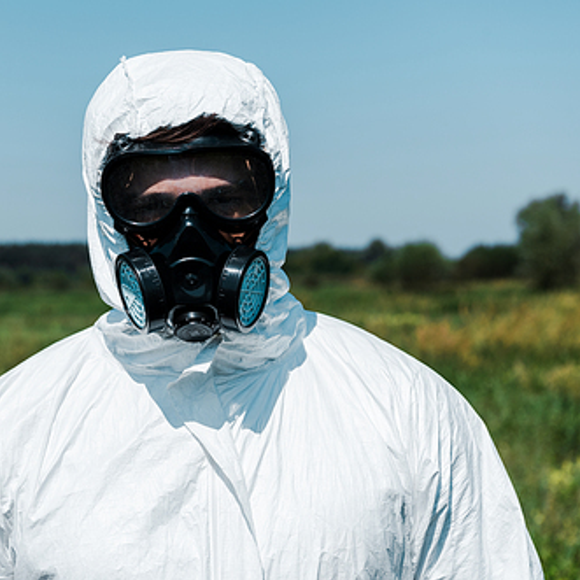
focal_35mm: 90
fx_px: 1706
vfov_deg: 19.3
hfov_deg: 19.2
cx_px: 196
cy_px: 289
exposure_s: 1/1000
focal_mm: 70
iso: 100
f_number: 6.3
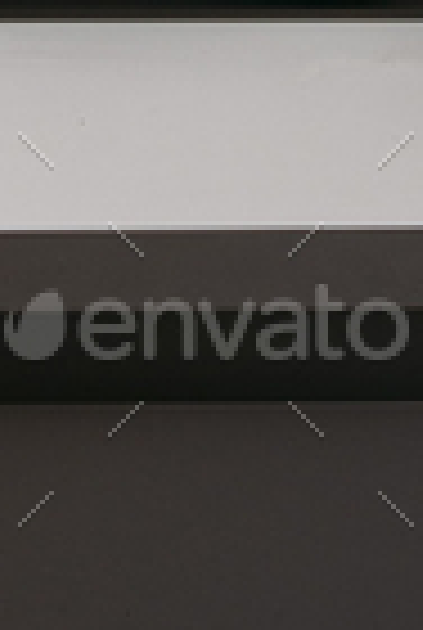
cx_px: -482
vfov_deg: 6.2
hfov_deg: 4.3
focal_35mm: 315
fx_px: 5524
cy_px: -1055
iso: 640
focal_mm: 50
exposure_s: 1/200
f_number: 5
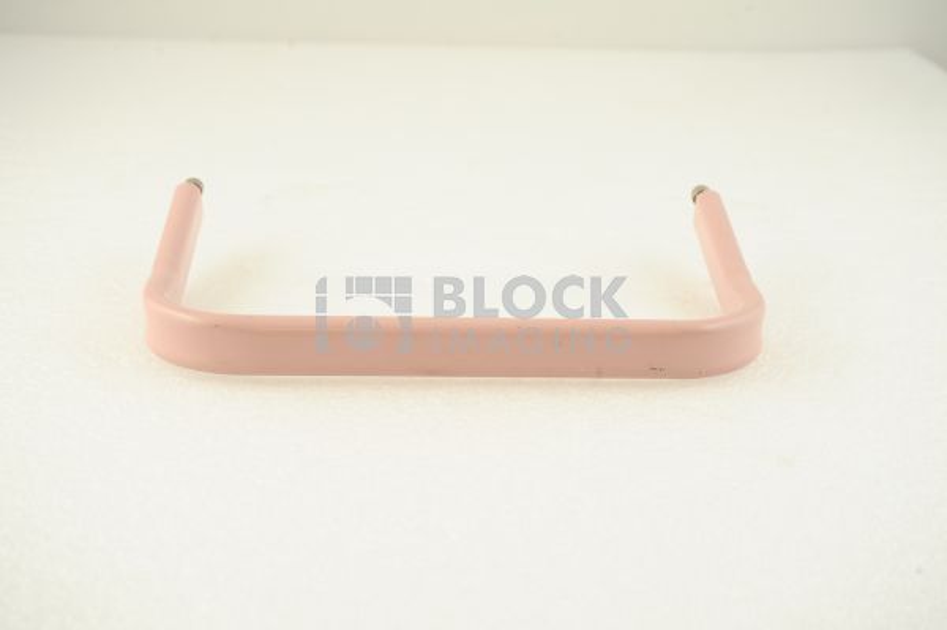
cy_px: 315
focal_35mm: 55
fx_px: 1446
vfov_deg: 24.6
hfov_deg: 36.3
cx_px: 474
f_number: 8
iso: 800
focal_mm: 55
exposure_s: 1/100
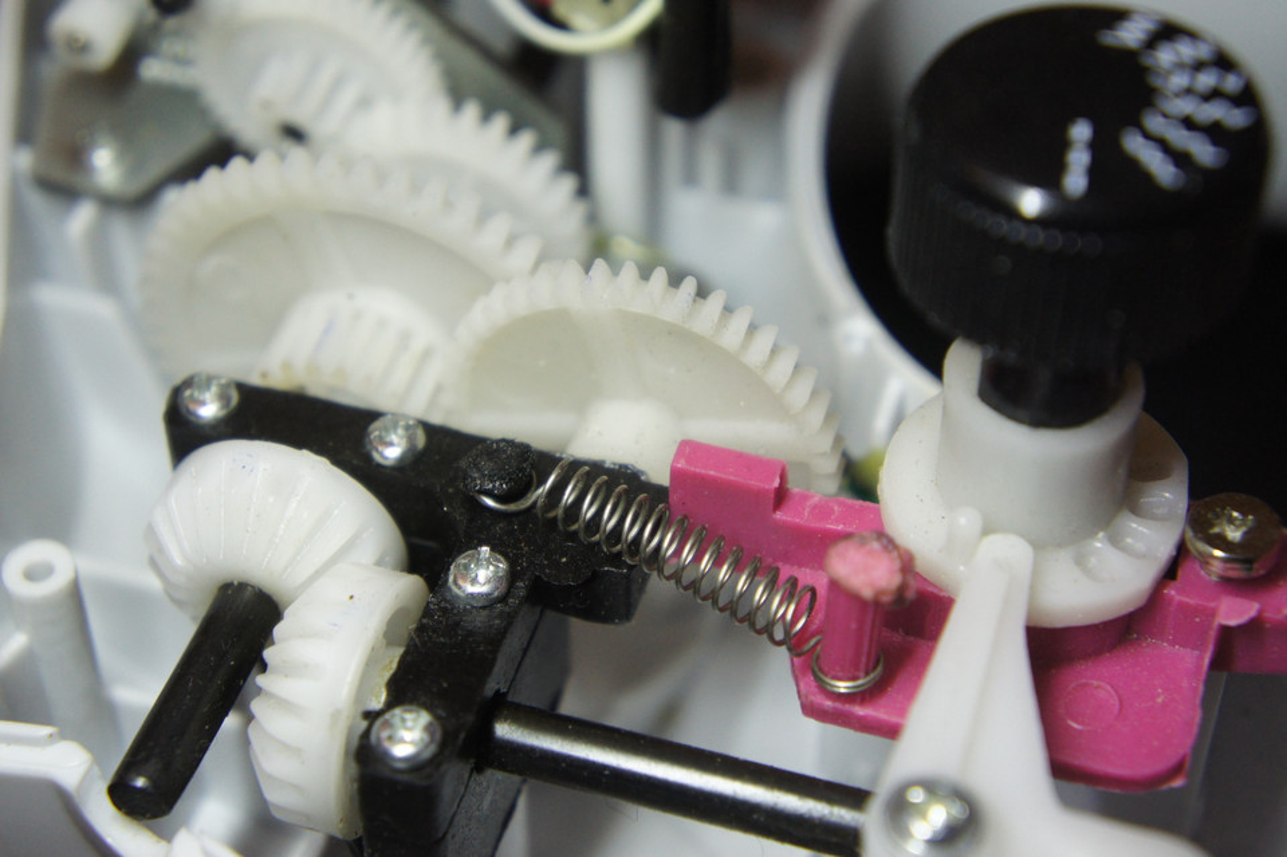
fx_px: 2251
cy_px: 428
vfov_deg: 21.5
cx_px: 644
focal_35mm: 63
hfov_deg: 31.9
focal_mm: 42
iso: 1250
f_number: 5
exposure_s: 1/80
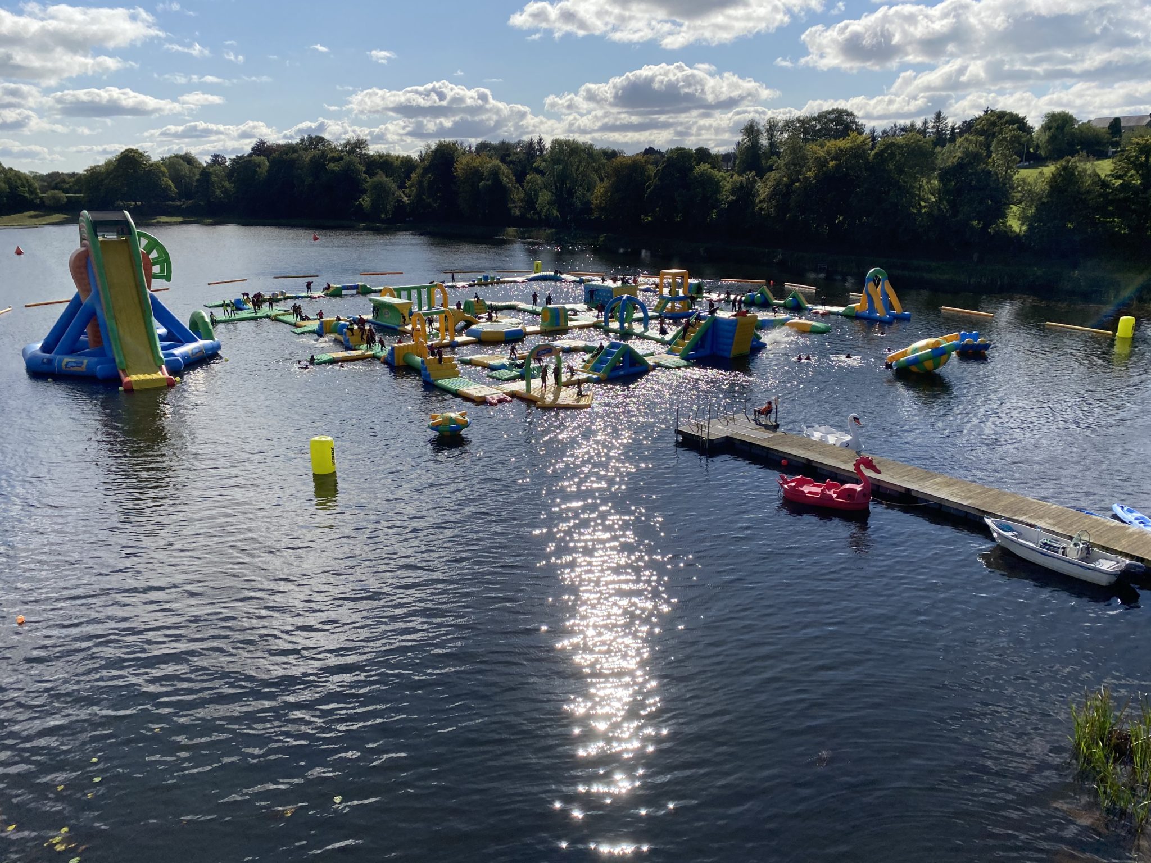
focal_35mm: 26
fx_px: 865
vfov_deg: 53.1
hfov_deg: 67.3
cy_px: 432
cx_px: 576
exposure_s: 1/5747
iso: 32
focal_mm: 4.25
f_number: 1.8
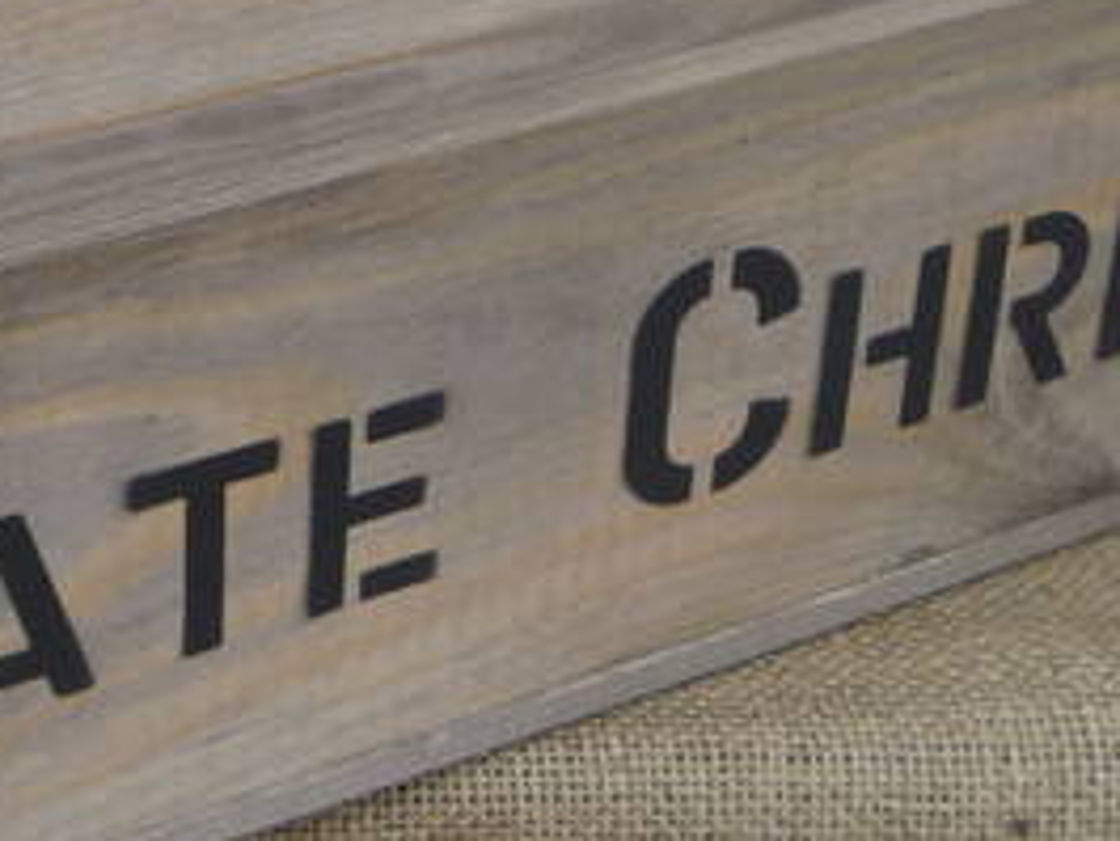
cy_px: -19
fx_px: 3302
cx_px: 385
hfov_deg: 19.2
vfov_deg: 14.3
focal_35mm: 102
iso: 100
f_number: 3.3
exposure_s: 1/100
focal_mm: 5.2
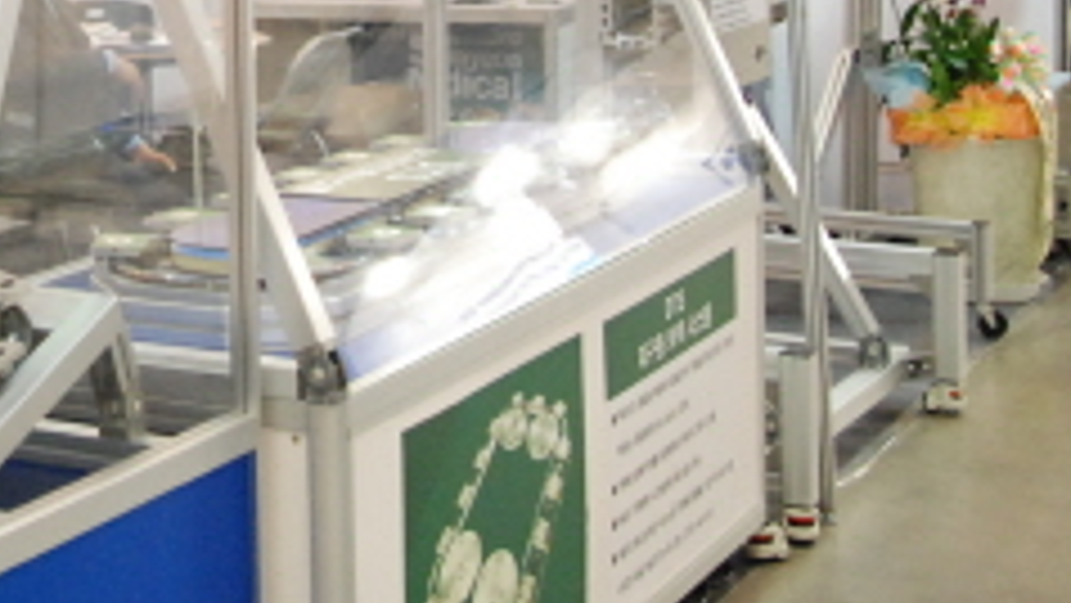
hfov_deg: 22.0
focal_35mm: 93
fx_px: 2642
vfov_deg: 12.7
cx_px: -14
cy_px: -119
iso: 1600
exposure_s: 1/60
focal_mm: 22
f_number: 3.5
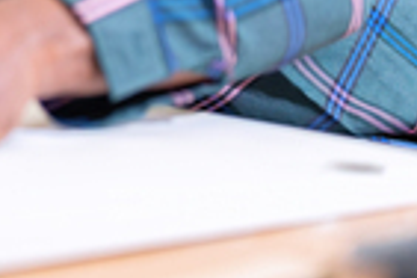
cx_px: -228
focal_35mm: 209
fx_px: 2421
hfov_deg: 9.5
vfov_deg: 6.5
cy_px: -176
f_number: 1.2
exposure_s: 1/200
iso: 500
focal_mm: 50
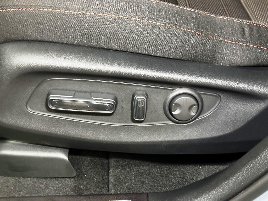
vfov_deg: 30.3
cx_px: 134
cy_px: 100
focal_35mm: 48
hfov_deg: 39.7
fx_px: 372
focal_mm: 6.86
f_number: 1.78
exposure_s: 1/24
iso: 640
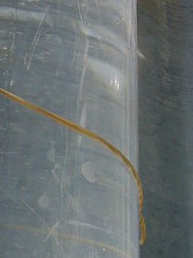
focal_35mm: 139
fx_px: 1035
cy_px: 95
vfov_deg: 14.2
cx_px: -28
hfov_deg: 10.5
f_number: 5.6
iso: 80
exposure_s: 1/400
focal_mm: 5.8
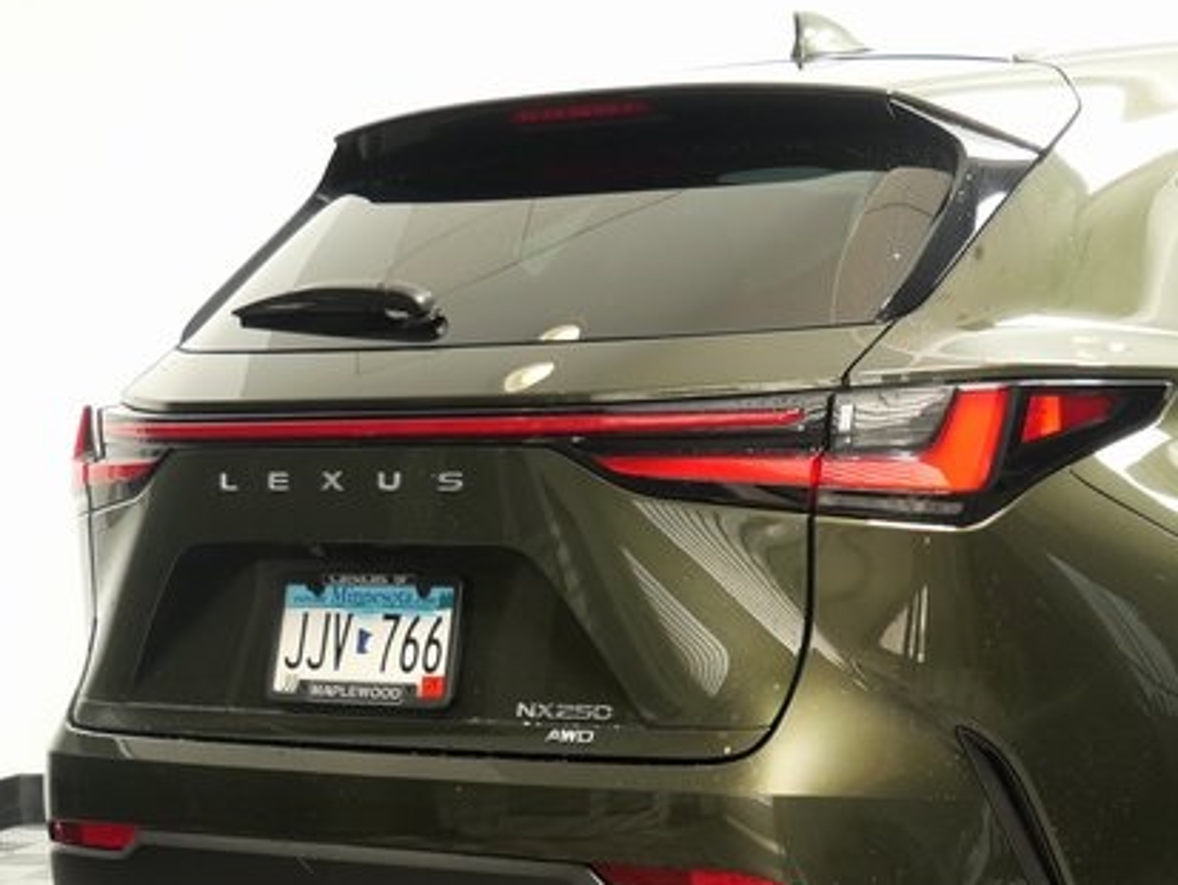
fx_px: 3710
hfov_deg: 17.7
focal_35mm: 109
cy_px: 762
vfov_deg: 13.5
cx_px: 1092
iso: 400
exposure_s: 1/250
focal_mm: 22
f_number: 4.5
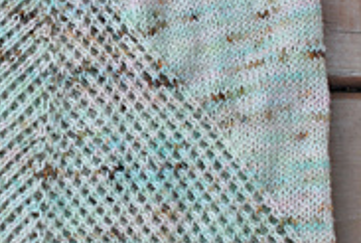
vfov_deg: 9.6
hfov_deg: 14.1
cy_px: 23
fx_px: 1441
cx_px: 41
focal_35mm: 143
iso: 200
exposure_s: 1/40
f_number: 3.2
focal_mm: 35
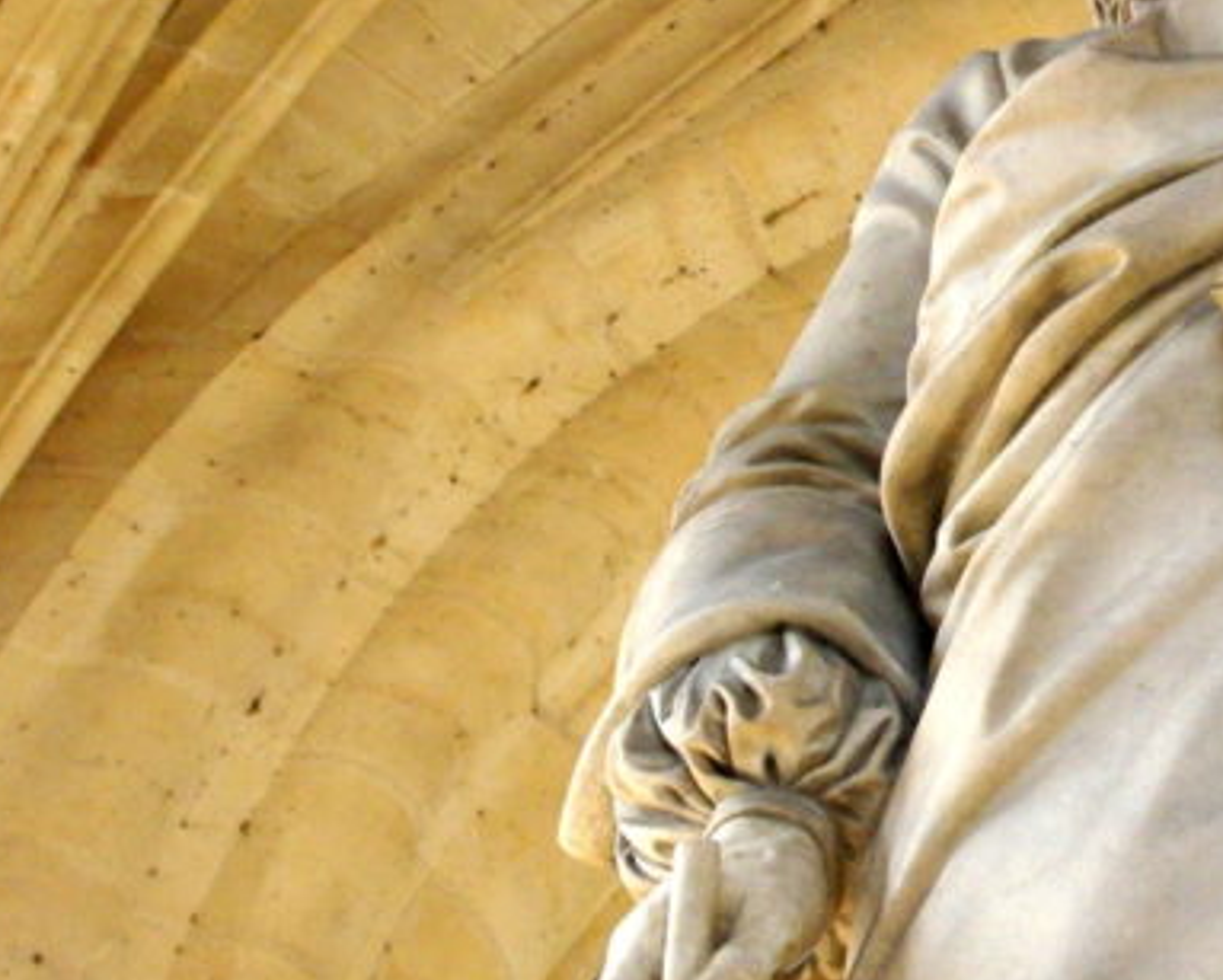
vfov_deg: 12.5
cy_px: 168
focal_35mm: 123
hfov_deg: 15.0
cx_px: 1542
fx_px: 4456
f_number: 8
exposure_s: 1/350
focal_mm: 32.5
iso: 1600
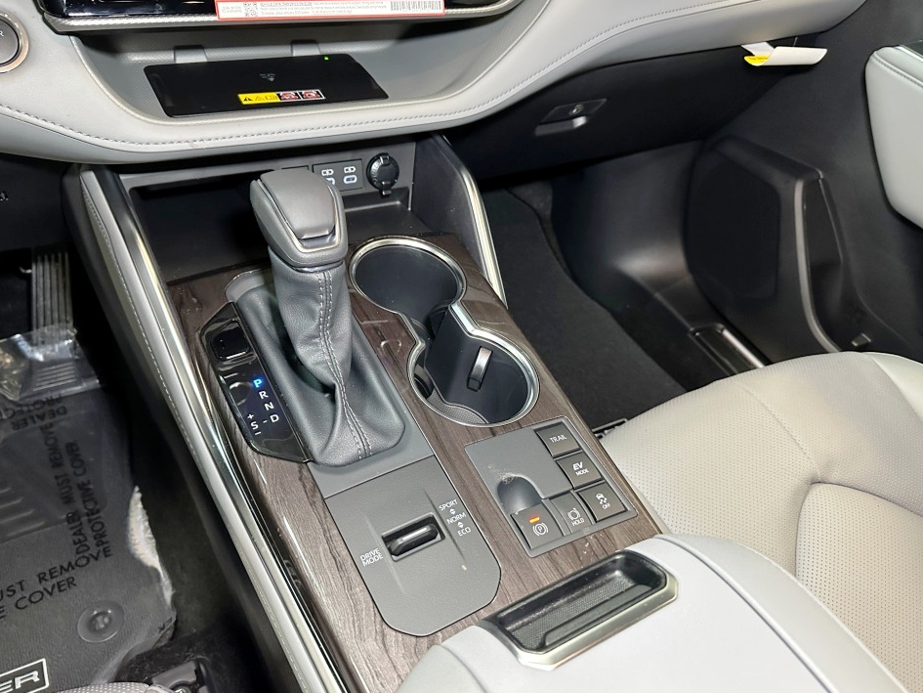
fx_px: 693
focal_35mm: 26
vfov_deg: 53.0
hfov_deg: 67.3
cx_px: 447
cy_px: 322
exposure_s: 1/40
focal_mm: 6.86
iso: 800
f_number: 1.78
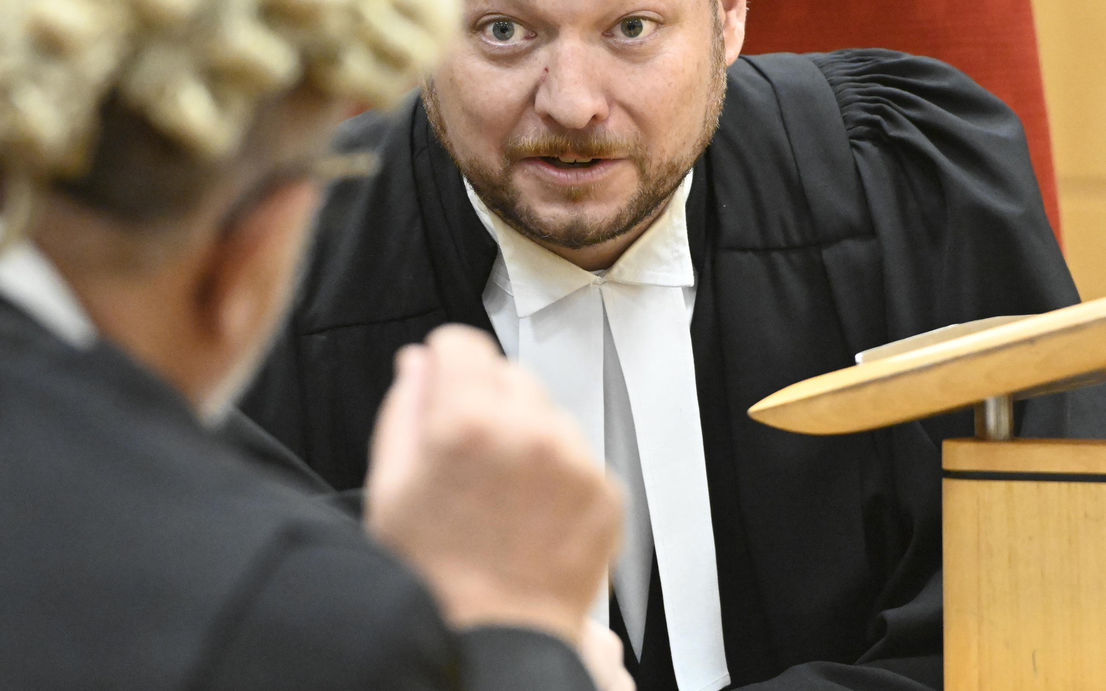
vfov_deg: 3.7
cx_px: 417
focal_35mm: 355
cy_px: 335
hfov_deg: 5.9
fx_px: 10700
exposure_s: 1/125
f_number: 5.6
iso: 9000
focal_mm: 200
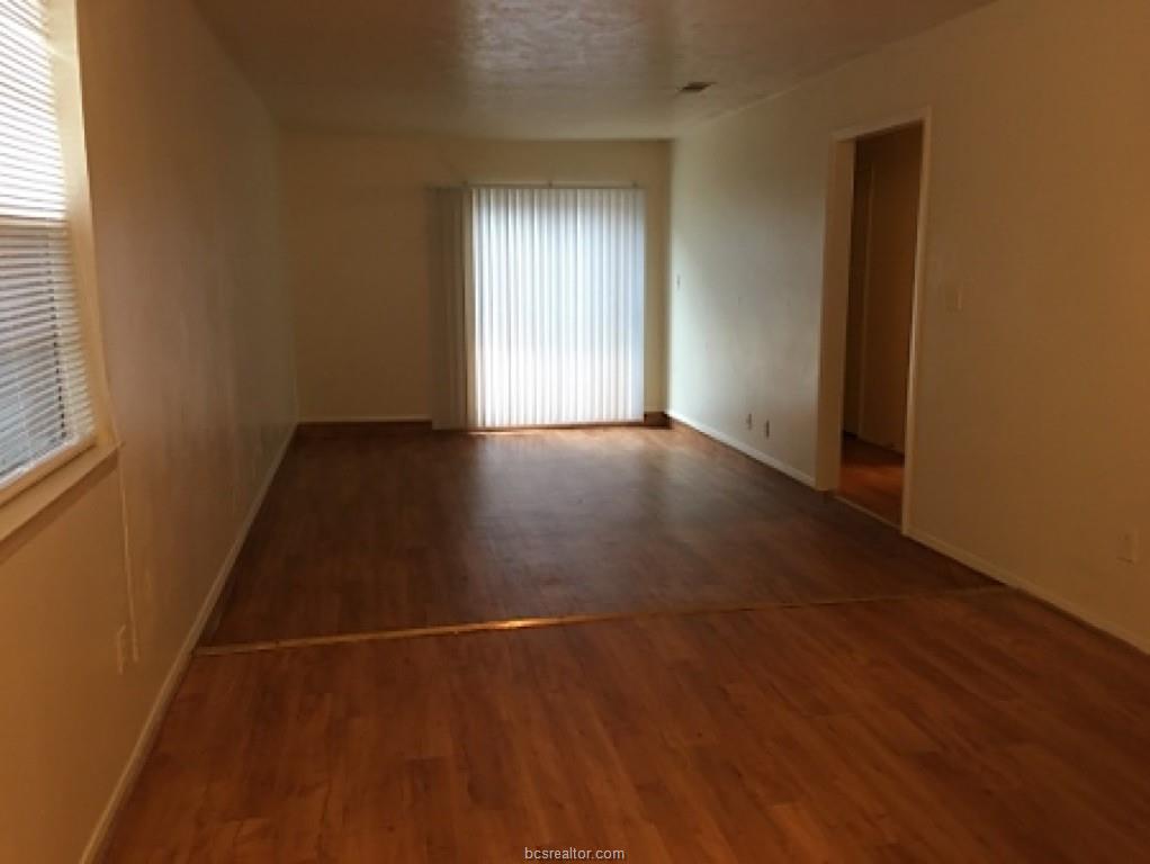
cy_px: 432
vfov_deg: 48.3
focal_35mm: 29
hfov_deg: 61.6
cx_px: 575
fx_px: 964
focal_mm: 4.15
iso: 80
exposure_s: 1/10
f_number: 2.2
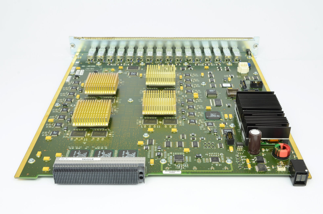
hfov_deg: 43.7
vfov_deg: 29.7
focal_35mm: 45
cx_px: 162
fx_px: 403
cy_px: 107
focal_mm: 30
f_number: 14
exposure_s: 1.6
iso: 100
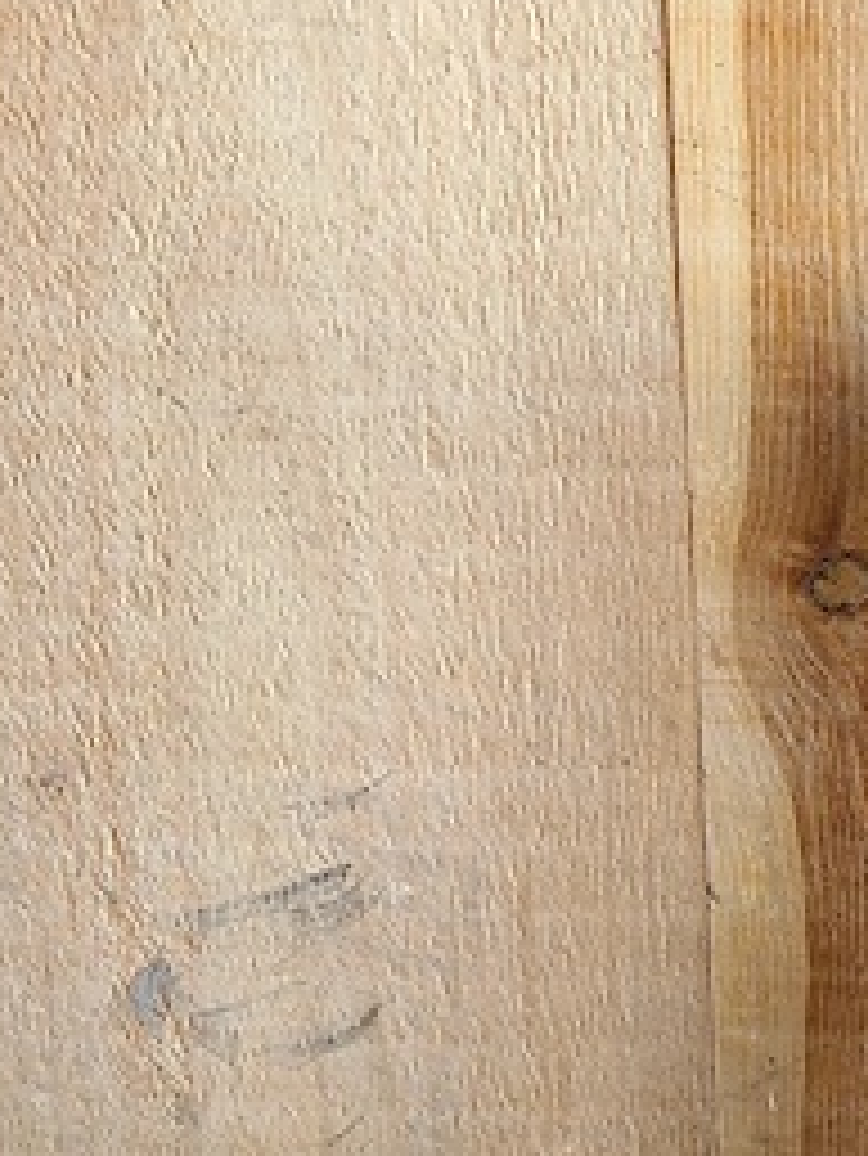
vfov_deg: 23.7
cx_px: 1327
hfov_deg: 16.5
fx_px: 2706
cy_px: 967
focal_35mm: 81
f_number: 1.8
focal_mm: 5.4
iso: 160
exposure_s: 1/60
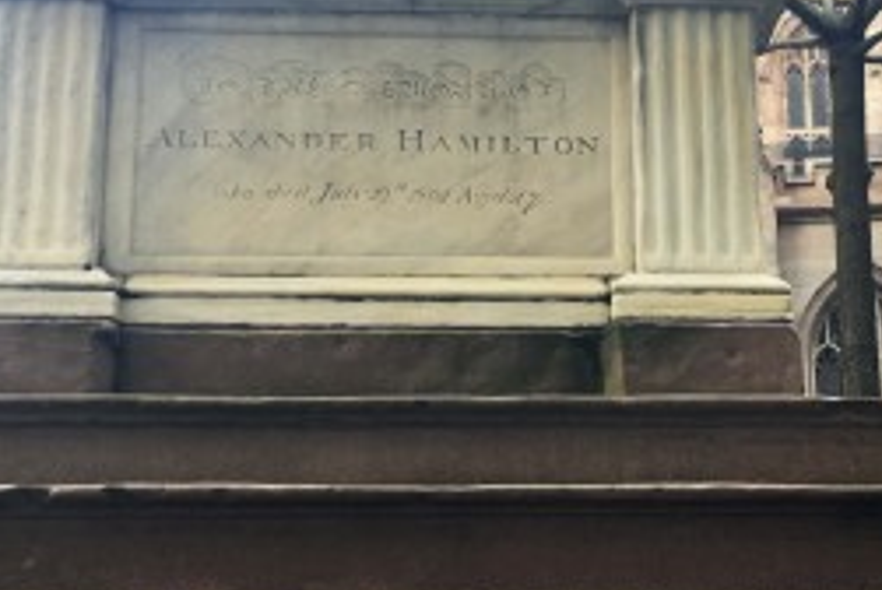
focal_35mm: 60
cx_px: 562
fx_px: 1472
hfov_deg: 33.2
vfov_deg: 22.6
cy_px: 392
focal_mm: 4.15
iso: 32
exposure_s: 1/60
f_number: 2.2
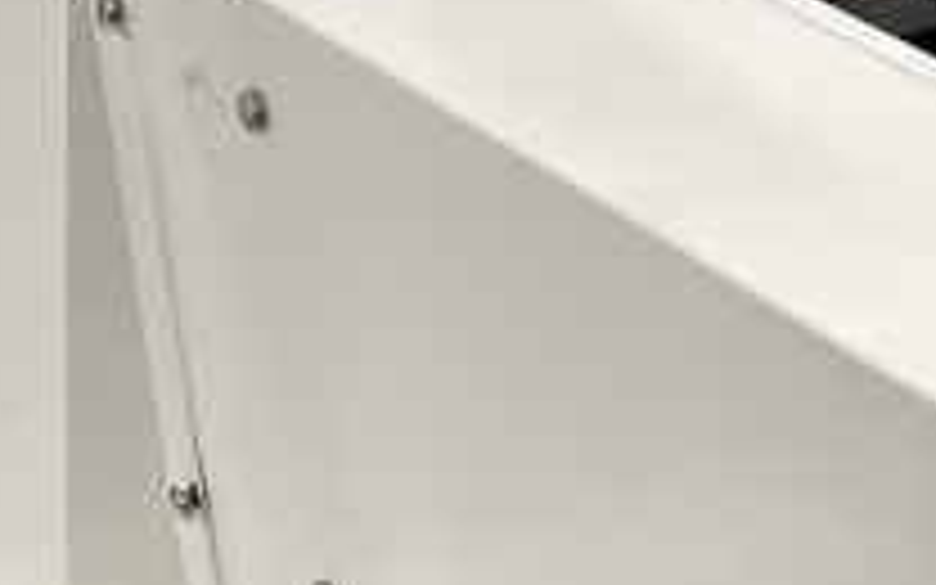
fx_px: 3469
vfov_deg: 8.6
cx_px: 828
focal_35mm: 136
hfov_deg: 15.2
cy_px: 1516
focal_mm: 5.7
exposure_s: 1/100
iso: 100
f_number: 1.5
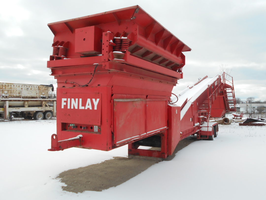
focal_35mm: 28
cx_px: 133
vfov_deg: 49.7
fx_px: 215
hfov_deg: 63.4
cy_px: 100
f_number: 3.4
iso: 80
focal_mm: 5.1
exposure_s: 1/640
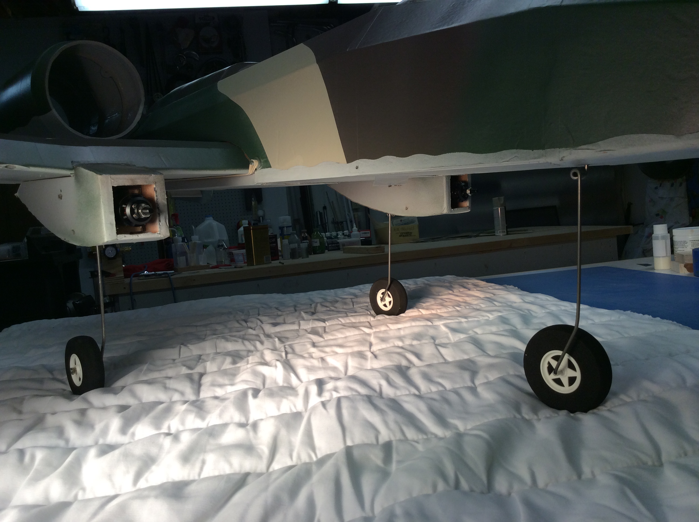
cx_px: 350
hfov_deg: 56.9
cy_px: 261
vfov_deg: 44.1
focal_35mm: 32
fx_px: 645
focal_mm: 3.3
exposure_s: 1/129
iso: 32
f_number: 2.4
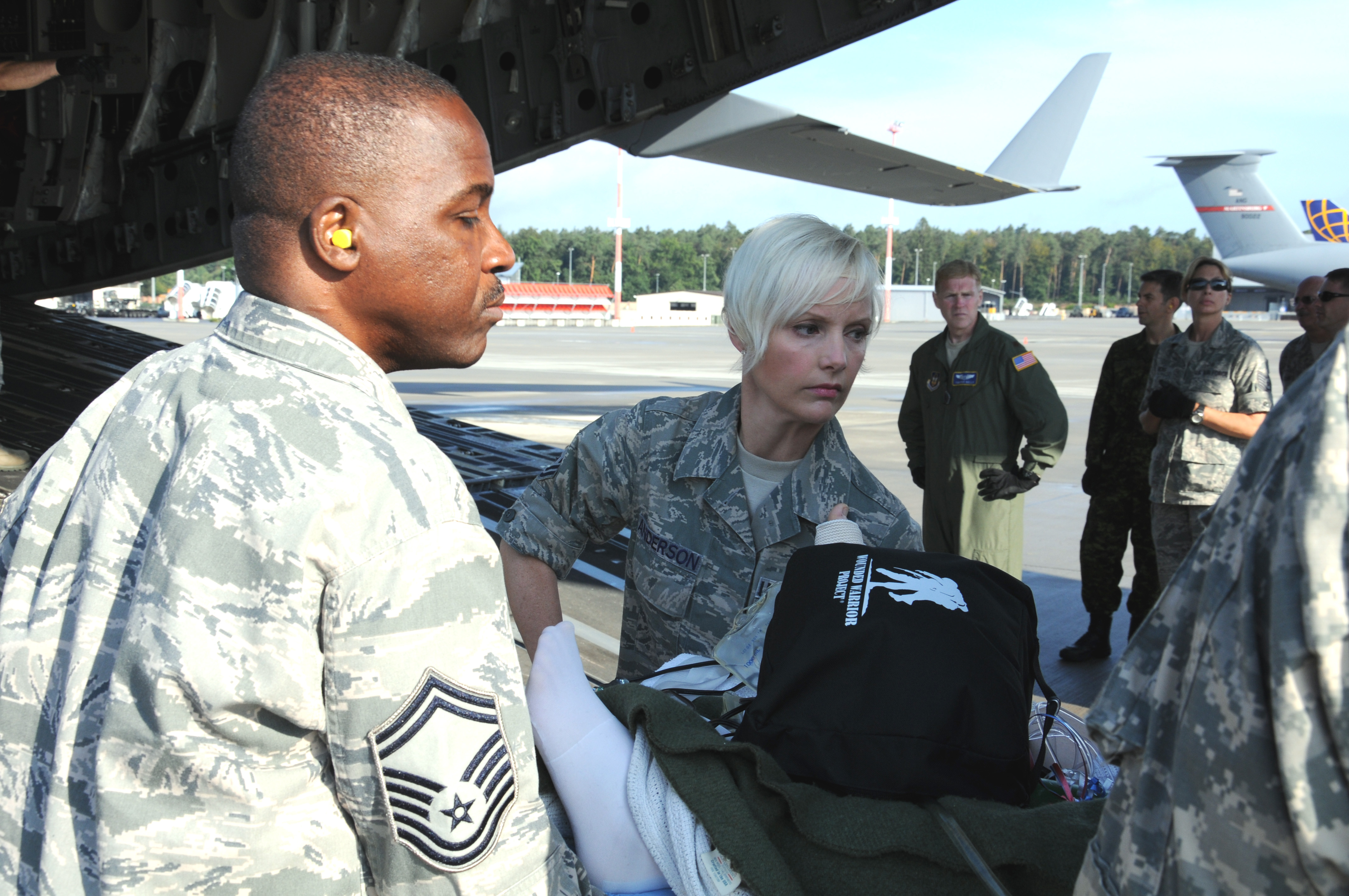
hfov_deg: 46.4
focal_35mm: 42
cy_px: 448
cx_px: 674
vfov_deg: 31.8
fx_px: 1572
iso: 200
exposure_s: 1/250
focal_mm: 28
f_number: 8
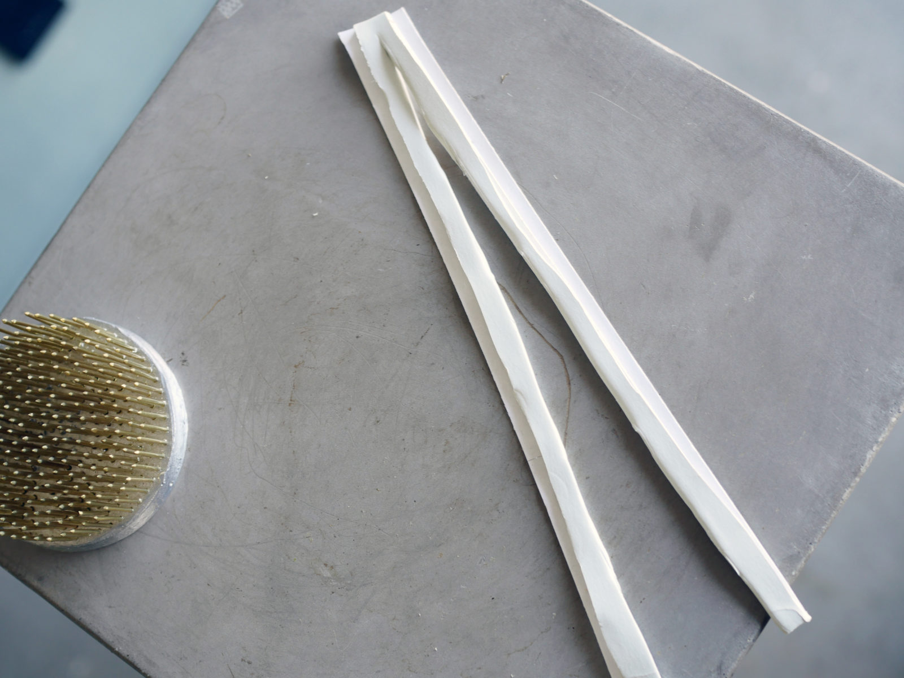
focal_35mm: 50
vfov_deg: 29.1
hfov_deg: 38.2
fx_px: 1306
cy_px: 339
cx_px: 452
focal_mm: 25
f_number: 3.2
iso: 200
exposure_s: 1/30
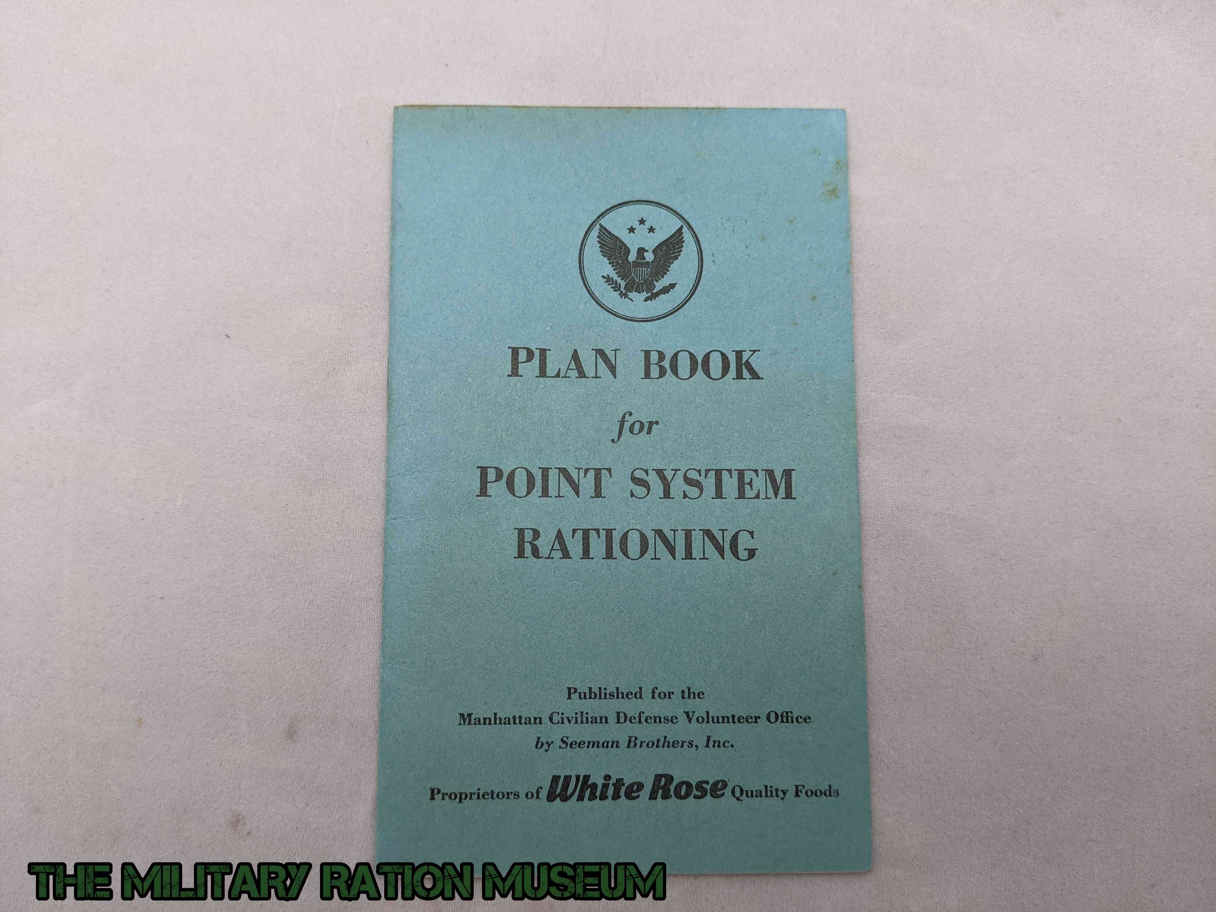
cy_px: 456
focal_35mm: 27
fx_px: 948
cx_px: 608
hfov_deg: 65.3
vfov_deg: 51.4
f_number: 1.73
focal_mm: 4.38
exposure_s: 1/120
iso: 66
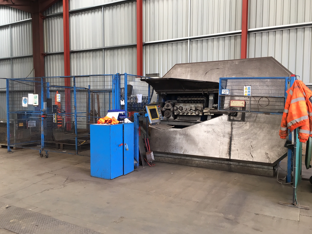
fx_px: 270
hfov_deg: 60.0
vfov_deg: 46.8
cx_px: 155
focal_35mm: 30
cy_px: 116
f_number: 2.2
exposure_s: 1/33
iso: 32
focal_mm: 4.15
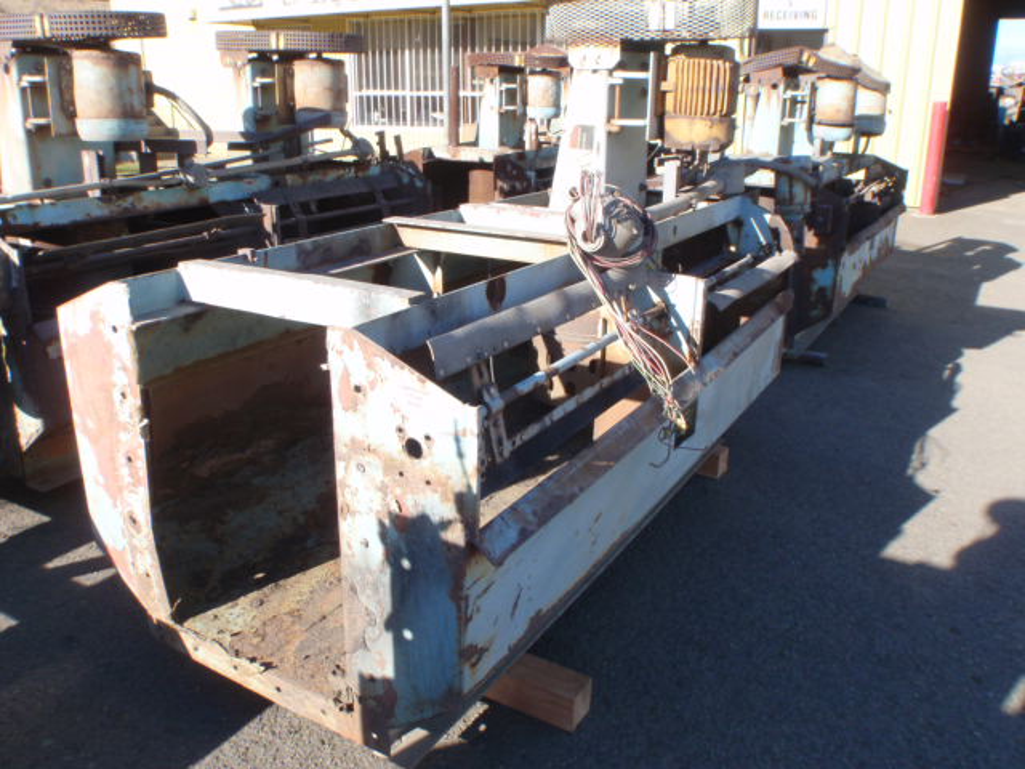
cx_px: 512
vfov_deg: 49.7
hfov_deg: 63.4
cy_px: 384
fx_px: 829
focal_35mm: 28
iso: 64
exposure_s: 1/125
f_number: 5
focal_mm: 5
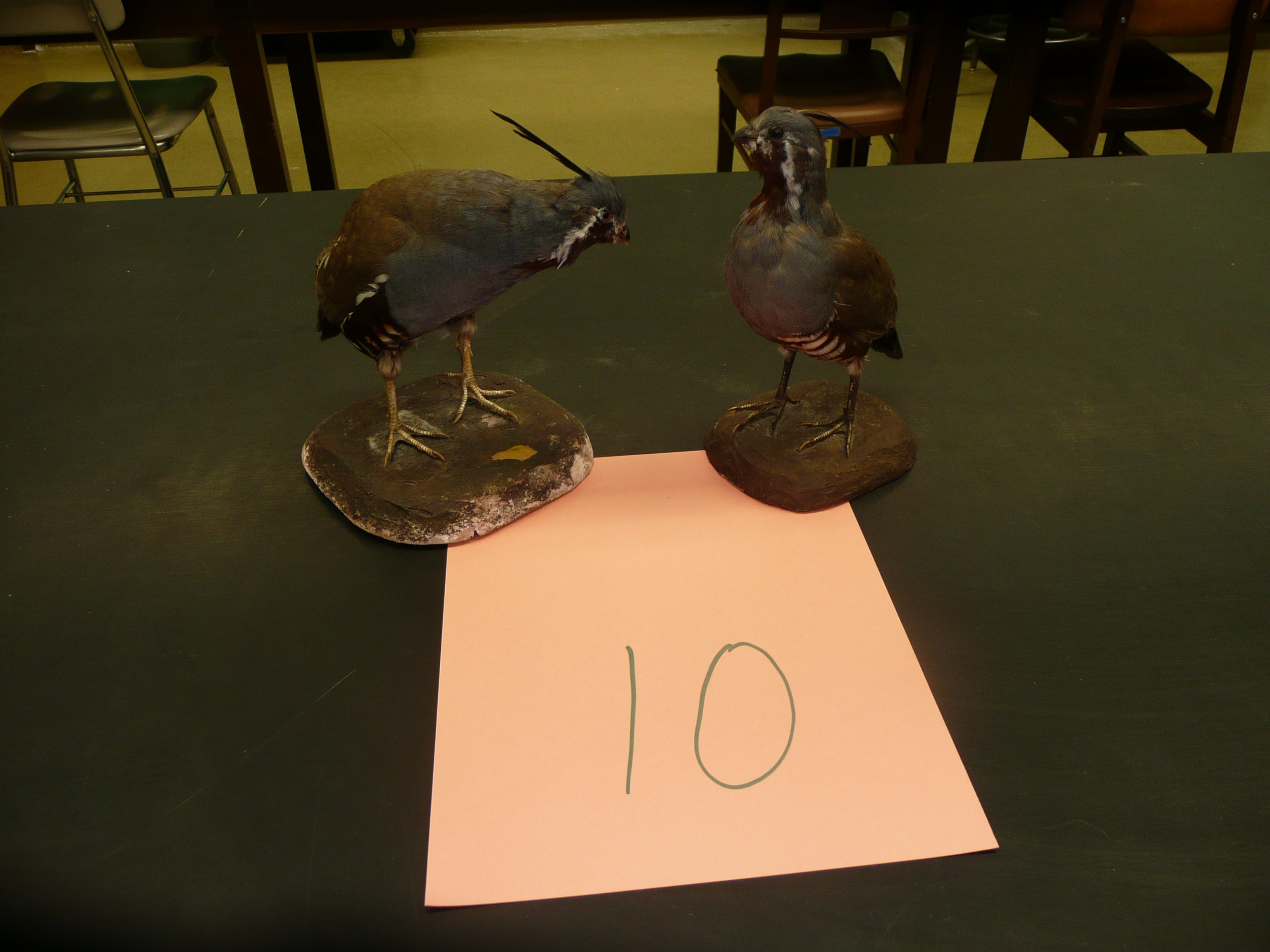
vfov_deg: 49.7
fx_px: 1027
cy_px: 476
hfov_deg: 63.4
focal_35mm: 28
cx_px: 635
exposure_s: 1/20
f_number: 3.3
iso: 100
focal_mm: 4.6
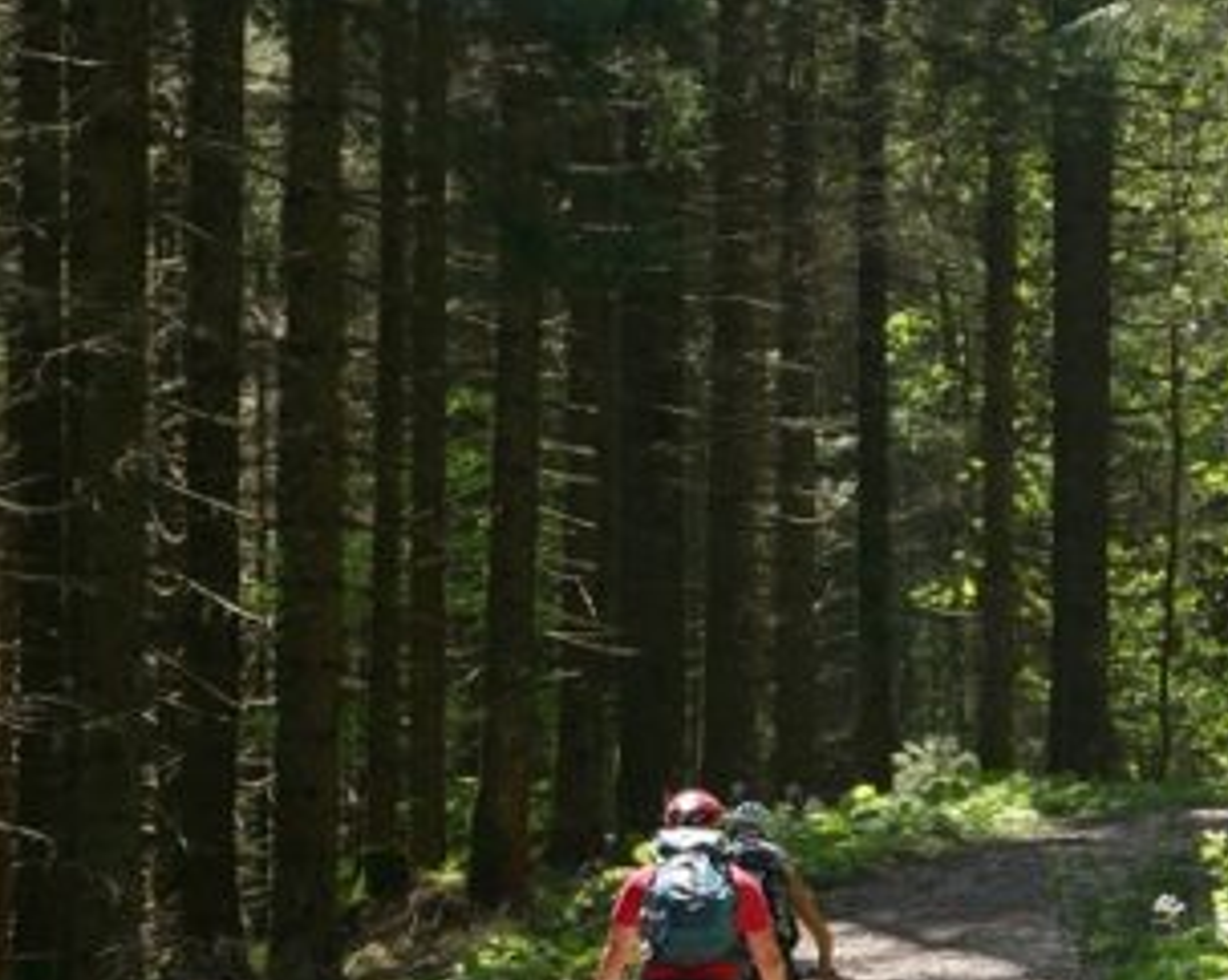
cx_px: 778
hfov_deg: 8.8
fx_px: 7991
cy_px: 737
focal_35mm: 220
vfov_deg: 7.0
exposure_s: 1/160
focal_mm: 61
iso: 250
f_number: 5.2
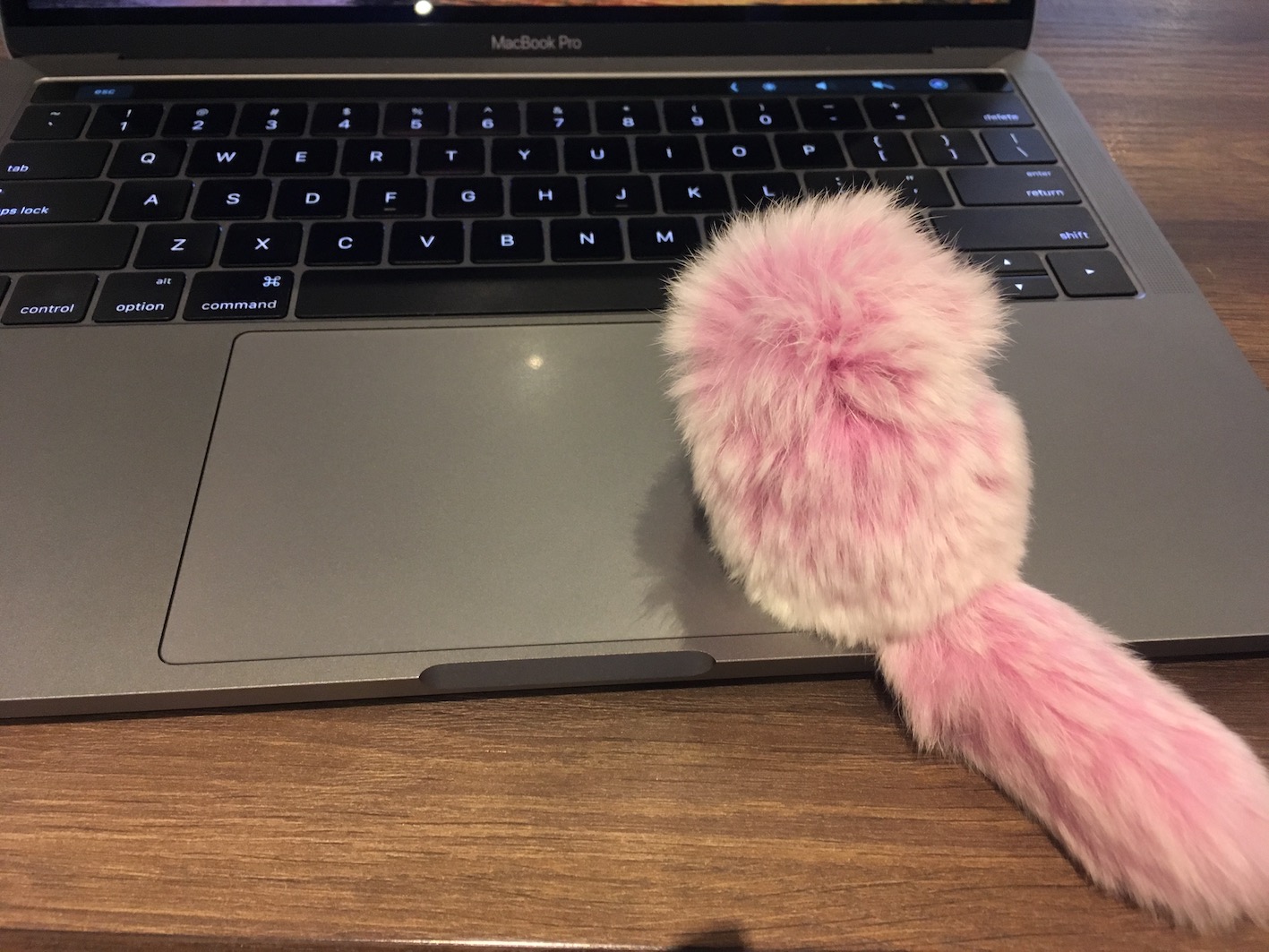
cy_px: 476
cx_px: 634
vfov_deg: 48.2
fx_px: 1063
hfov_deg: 61.7
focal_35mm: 29
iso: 200
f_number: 2.2
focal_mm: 4.15
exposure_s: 1/24
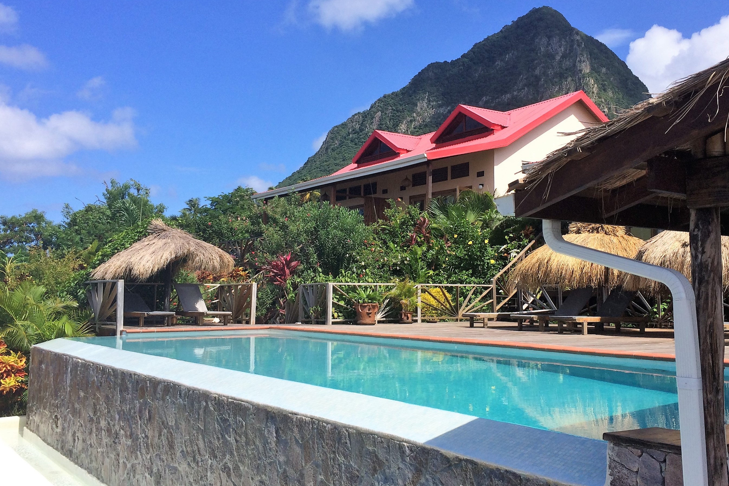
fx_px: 628
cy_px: 230
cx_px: 362
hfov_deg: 60.3
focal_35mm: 31
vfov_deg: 42.3
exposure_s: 1/2415
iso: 32
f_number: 2.2
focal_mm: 4.15
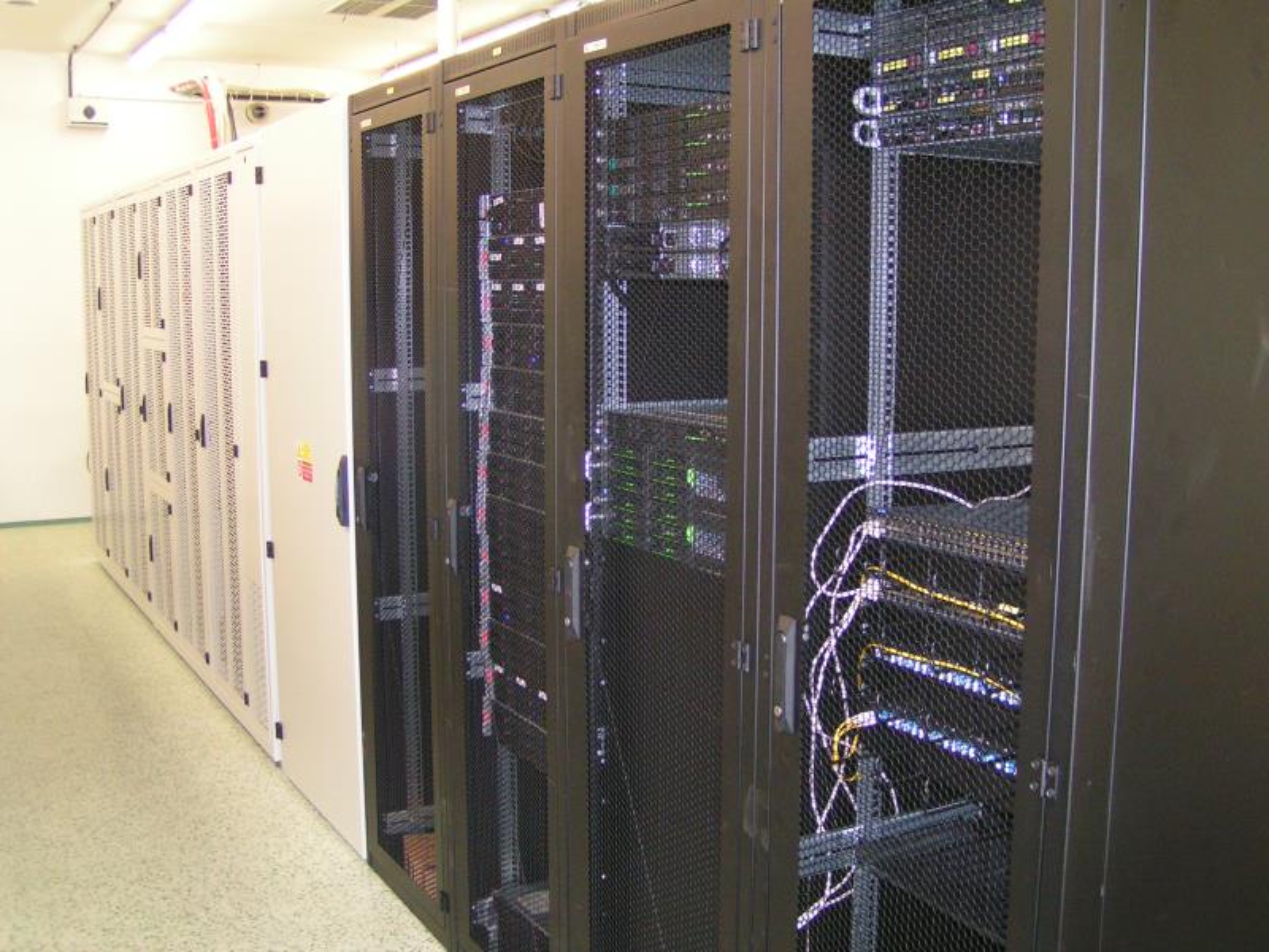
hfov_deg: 49.0
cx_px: 634
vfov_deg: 37.7
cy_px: 476
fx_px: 1393
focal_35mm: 38
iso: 200
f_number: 2.8
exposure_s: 1/40
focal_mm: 5.8
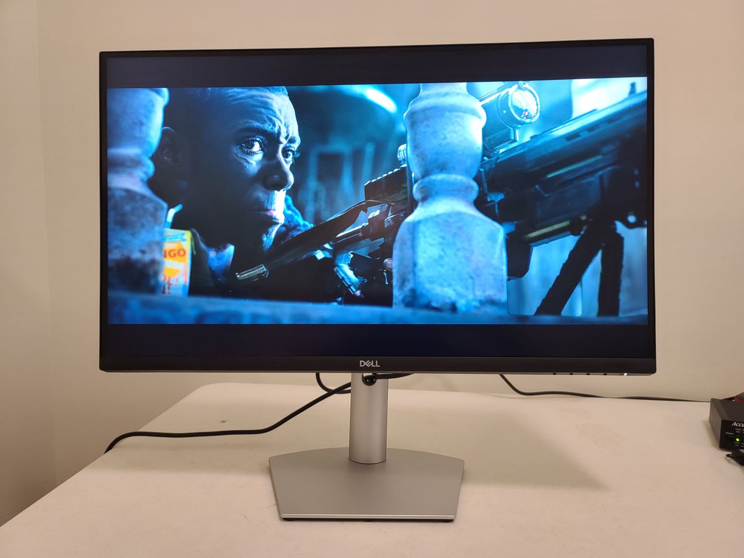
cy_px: 279
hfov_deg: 69.4
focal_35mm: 25
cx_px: 372
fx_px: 537
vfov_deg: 54.9
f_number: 1.8
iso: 320
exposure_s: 1/39
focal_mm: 7
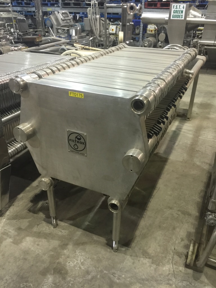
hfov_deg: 48.2
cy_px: 144
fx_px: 241
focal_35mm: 29
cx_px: 108
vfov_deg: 61.7
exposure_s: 1/10
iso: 125
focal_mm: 4.15
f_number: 2.2
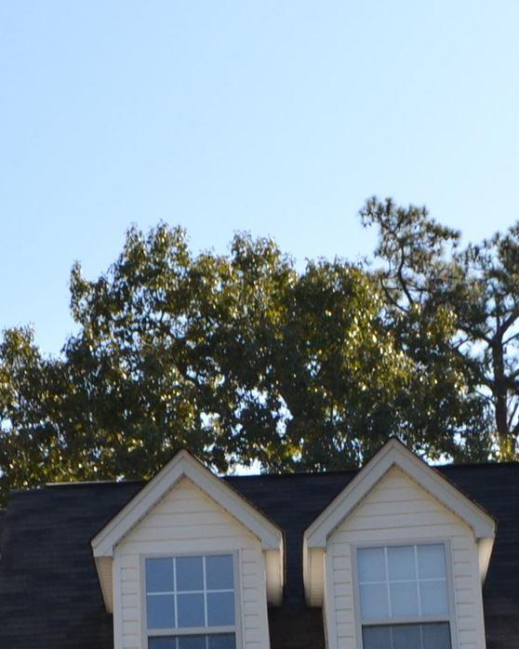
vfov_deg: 15.2
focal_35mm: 124
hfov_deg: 12.4
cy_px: 678
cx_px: 275
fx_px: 2382
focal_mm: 20
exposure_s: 1/200
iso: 100
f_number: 6.3
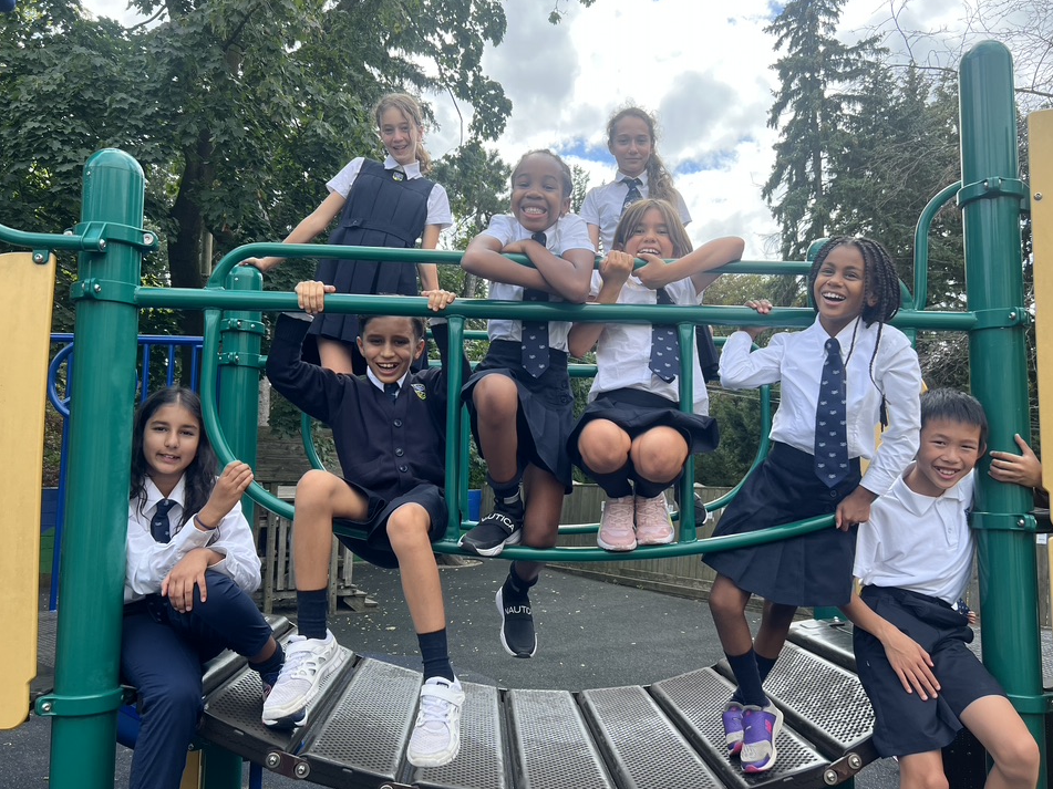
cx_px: 546
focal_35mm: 28
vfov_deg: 49.7
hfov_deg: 63.4
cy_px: 384
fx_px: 852
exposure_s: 1/1377
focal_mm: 5.7
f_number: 1.5
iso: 50
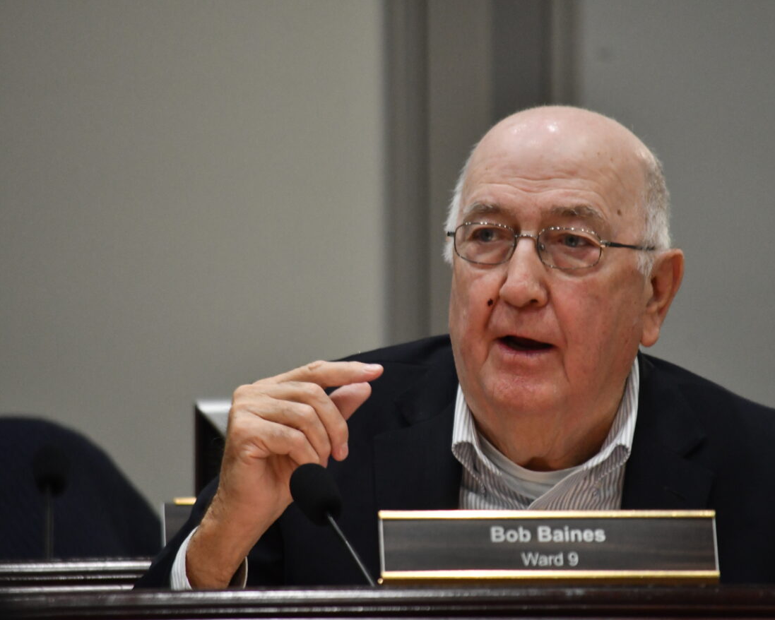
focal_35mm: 508
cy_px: 310
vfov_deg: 3.0
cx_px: 443
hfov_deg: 3.8
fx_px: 11654
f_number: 5.6
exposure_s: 1/125
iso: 1600
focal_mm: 300
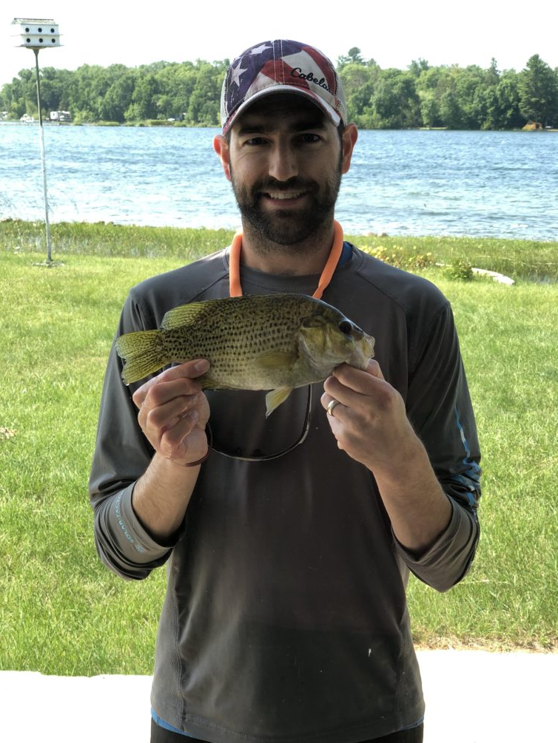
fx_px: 1139
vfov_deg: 36.2
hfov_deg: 27.5
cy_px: 372
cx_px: 280
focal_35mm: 53
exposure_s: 1/120
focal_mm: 6
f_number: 2.4
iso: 16
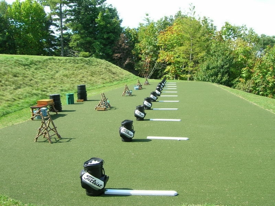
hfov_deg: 54.0
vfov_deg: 41.7
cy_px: 103
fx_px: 270
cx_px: 138
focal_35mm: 34
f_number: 4.9
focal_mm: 5.7
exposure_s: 1/103
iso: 50
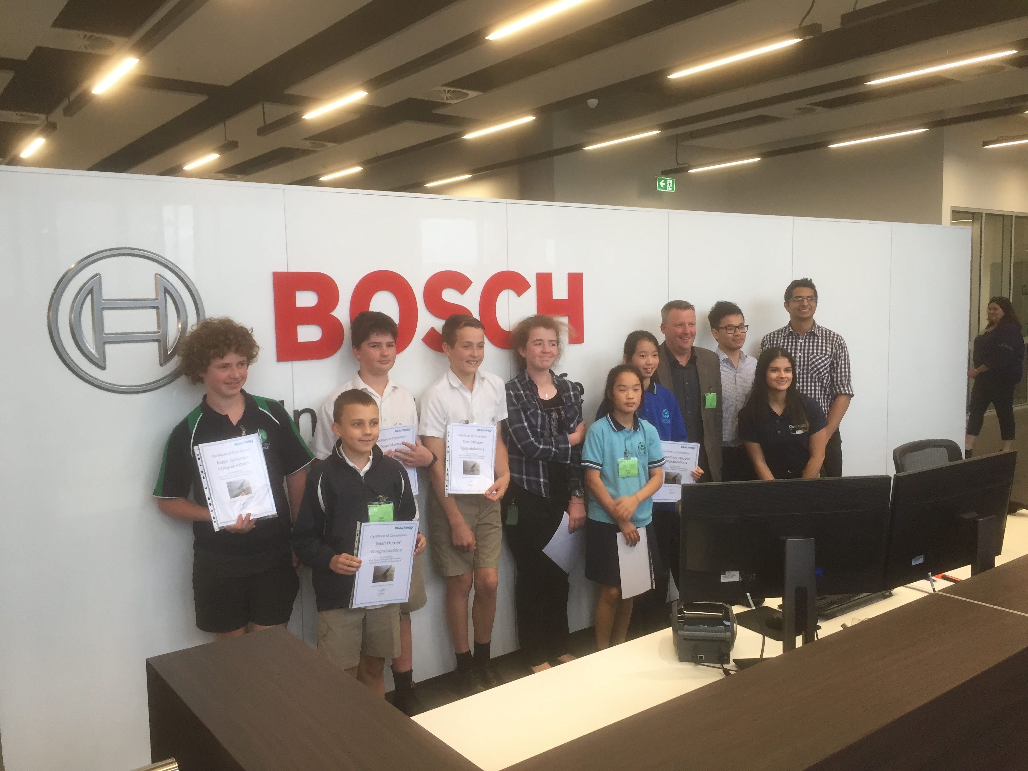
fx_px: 861
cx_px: 514
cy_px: 386
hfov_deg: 61.7
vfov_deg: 48.2
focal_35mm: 29
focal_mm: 4.15
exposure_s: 1/33
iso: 50
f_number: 2.2
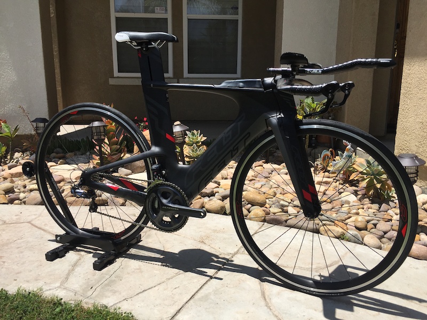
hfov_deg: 61.7
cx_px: 214
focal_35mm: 29
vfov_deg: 48.2
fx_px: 358
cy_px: 160
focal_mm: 4.15
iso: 32
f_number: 2.2
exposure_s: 1/2198
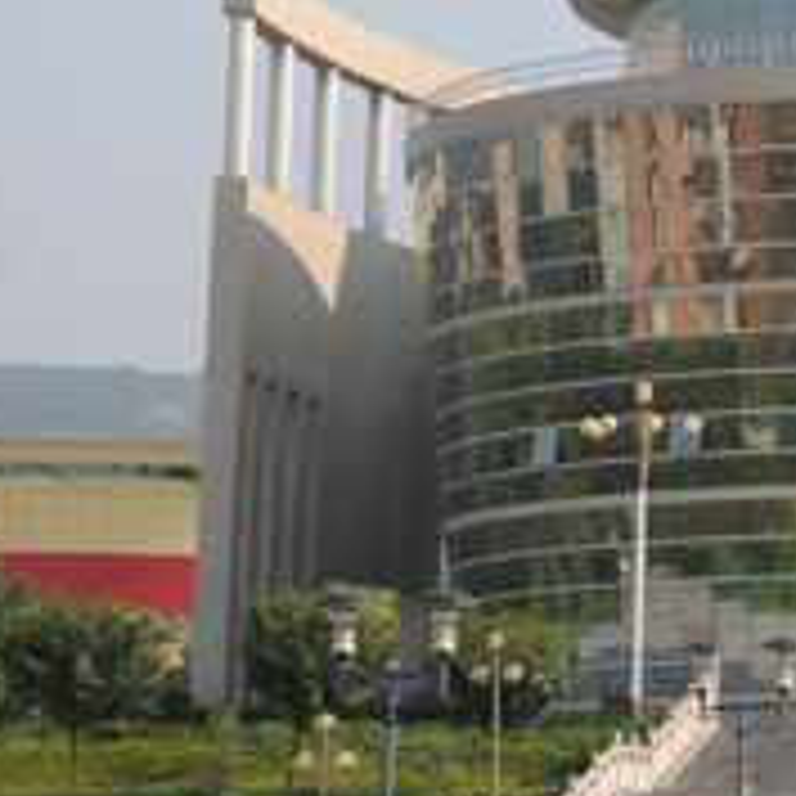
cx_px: 2269
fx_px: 4865
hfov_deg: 8.2
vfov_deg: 9.3
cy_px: 232
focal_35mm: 187
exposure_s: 1/500
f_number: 9
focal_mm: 38
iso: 320
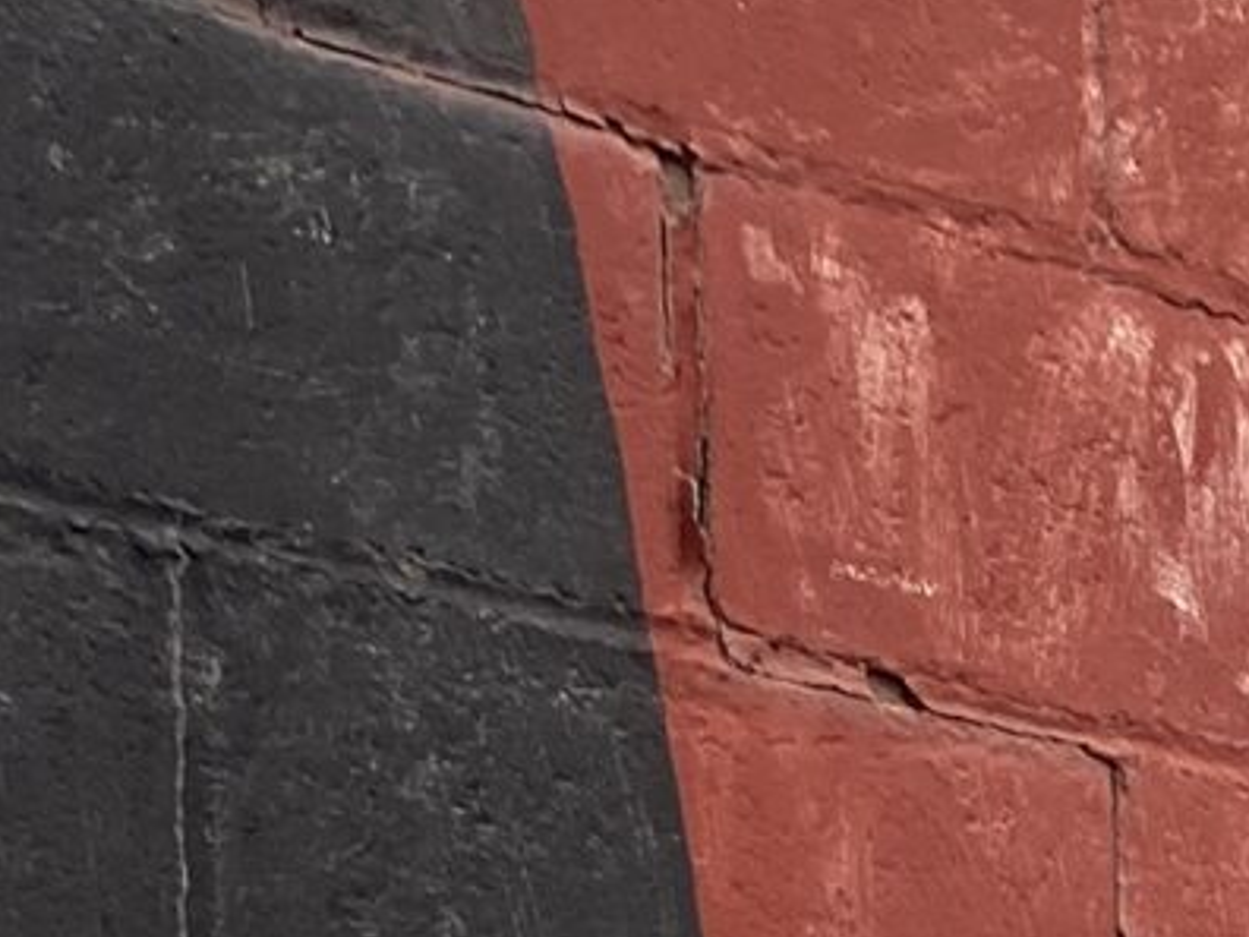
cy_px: 2300
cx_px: 2571
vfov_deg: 8.1
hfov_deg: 10.7
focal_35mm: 168
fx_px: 6062
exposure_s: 1/121
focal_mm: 4.25
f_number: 1.8
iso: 50
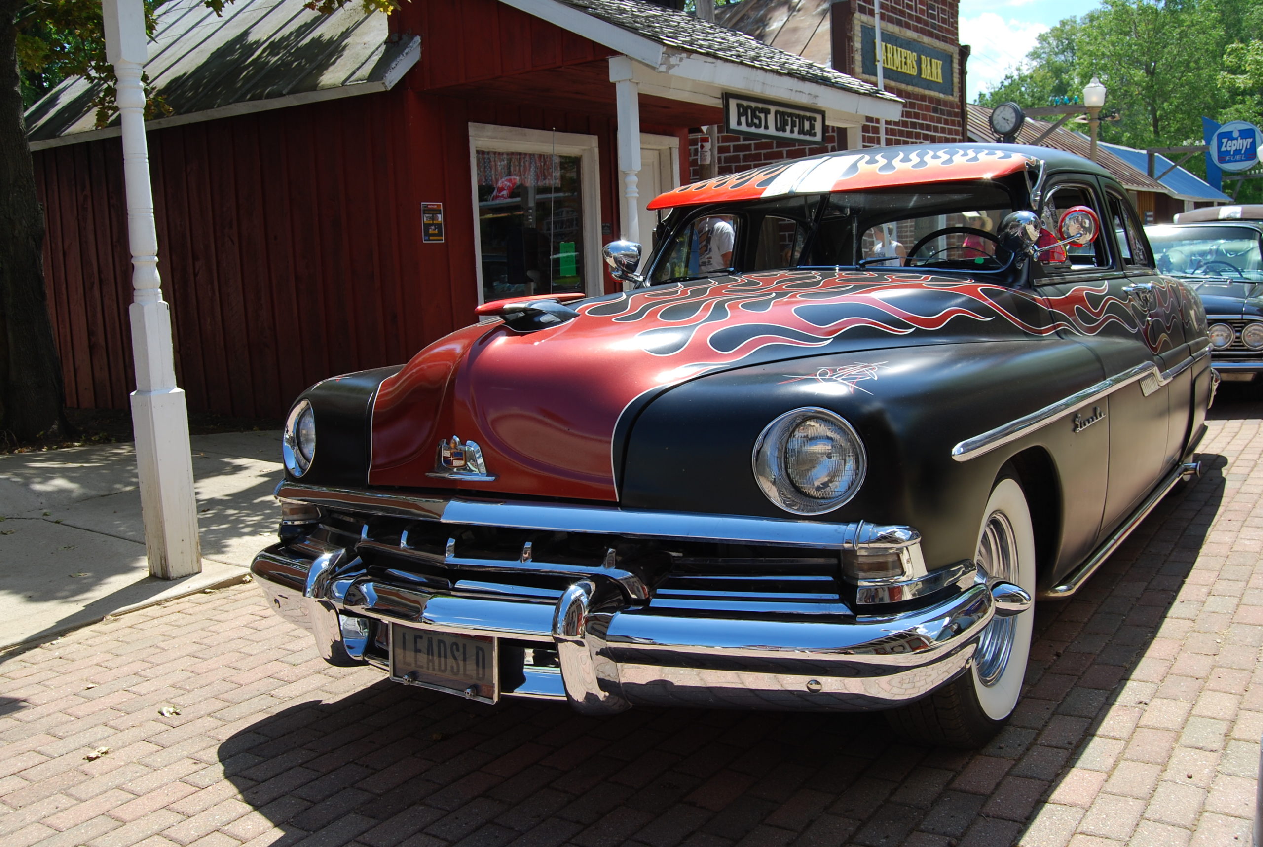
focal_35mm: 33
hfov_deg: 57.1
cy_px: 424
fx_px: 1160
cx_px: 632
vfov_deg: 40.1
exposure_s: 1/200
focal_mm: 22
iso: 100
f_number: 7.1
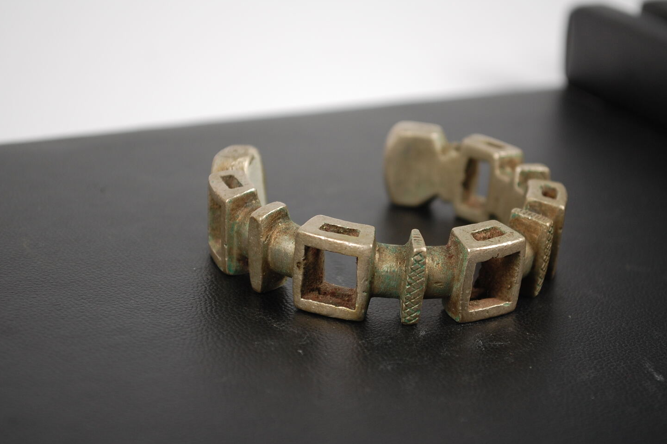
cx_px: 344
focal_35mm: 92
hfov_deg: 22.3
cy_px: 211
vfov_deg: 14.9
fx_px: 1696
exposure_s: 1/125
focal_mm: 55
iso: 280
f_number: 5.6
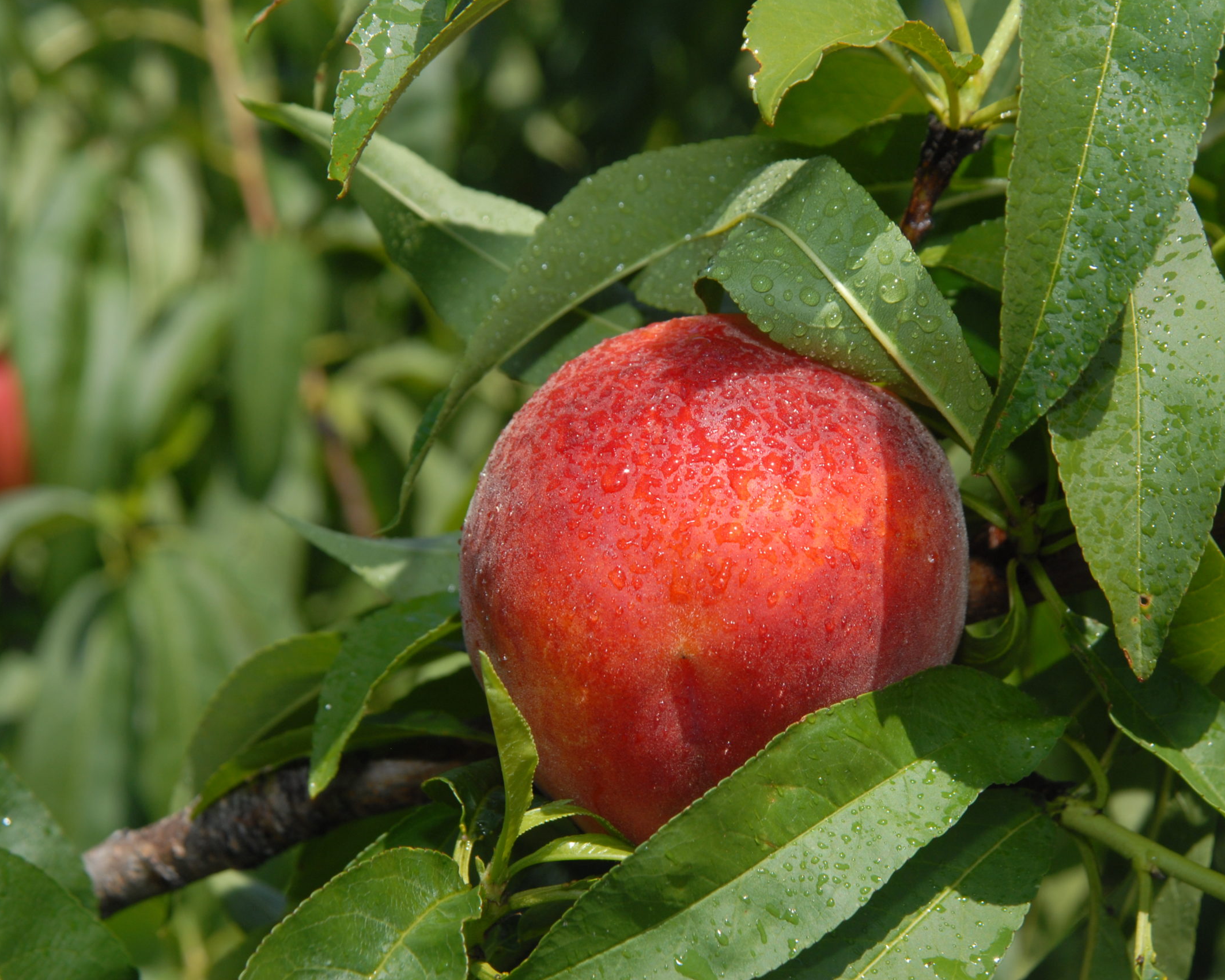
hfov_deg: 17.1
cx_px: 698
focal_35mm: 112
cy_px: 487
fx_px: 4061
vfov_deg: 13.8
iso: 200
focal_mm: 66
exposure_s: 1/250
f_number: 11
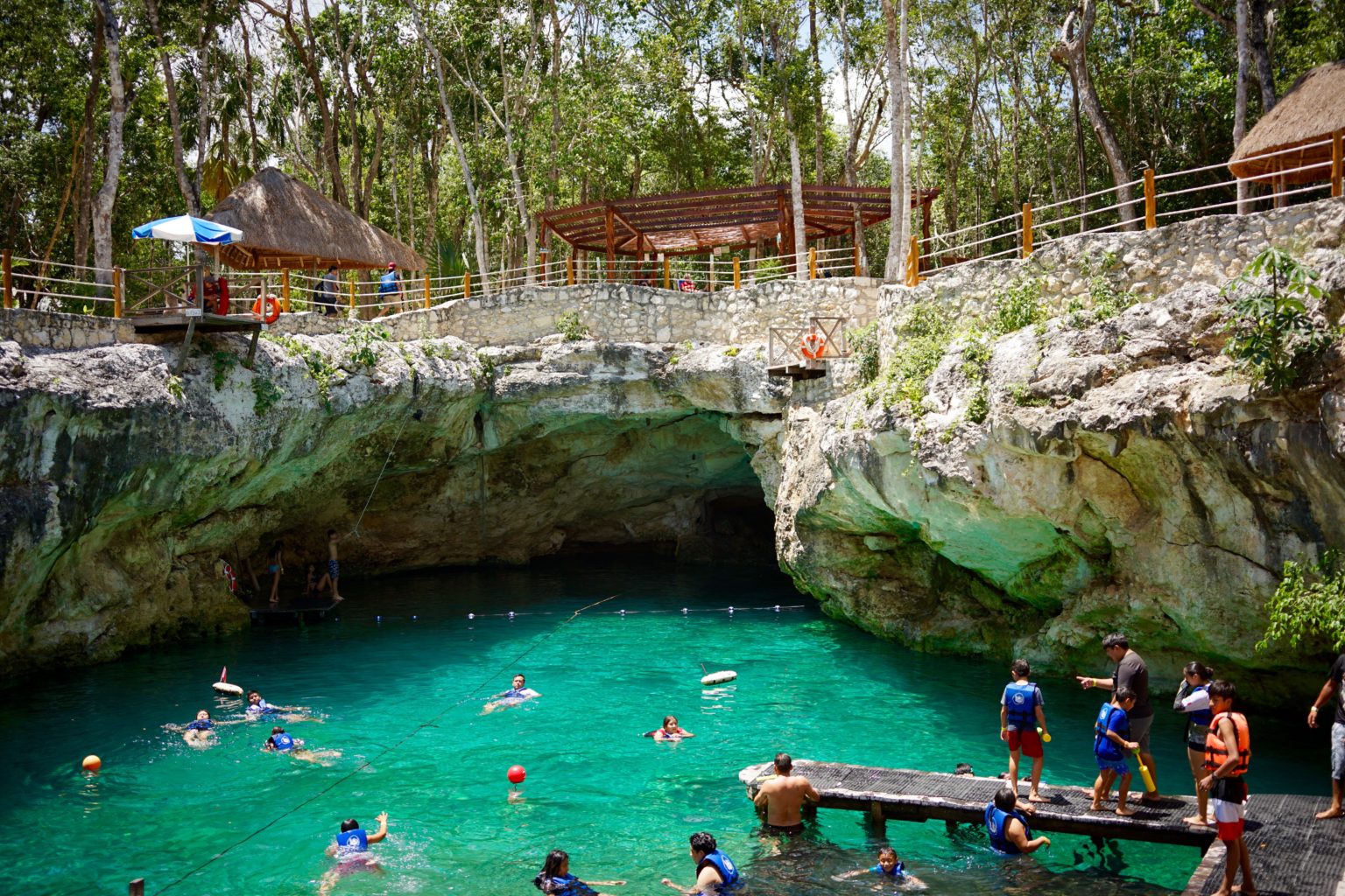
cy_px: 448
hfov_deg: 54.4
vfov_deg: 37.9
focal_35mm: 35
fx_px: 1308
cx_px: 672
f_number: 2.8
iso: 100
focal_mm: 35
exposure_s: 1/800
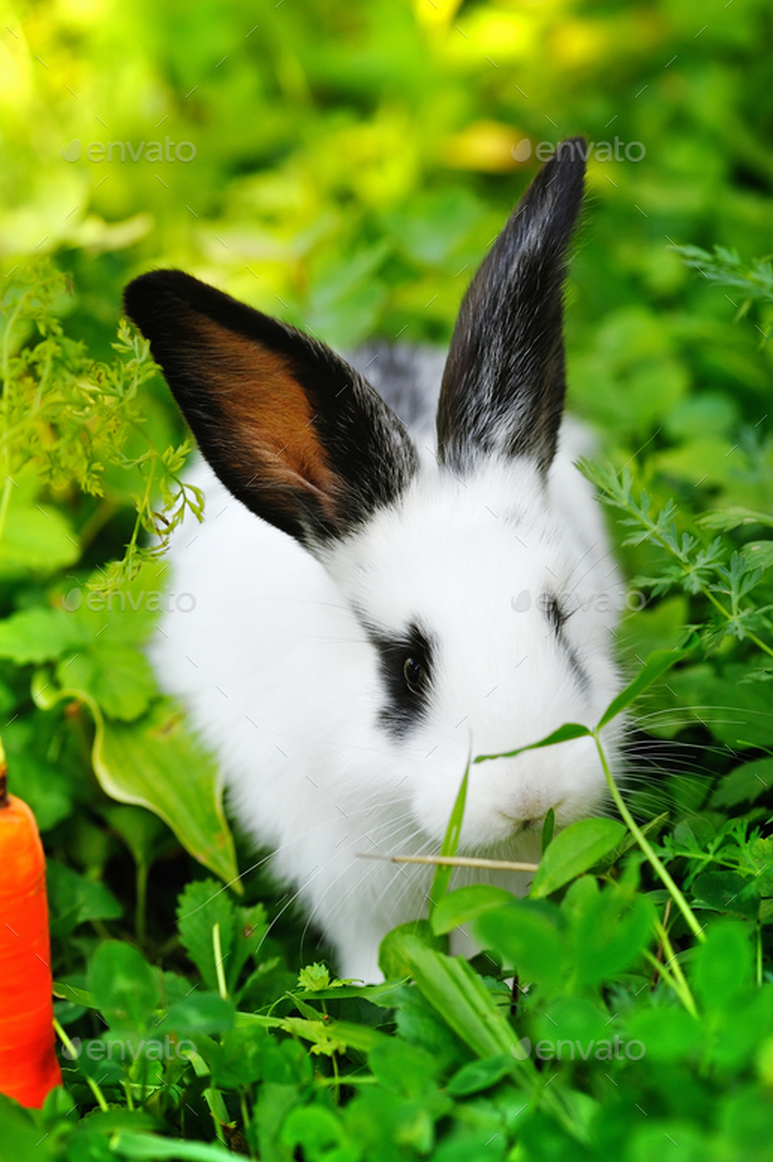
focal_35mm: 120
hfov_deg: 11.4
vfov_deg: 17.1
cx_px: 349
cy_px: 591
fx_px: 3872
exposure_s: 1/320
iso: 400
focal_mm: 105
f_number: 5.6
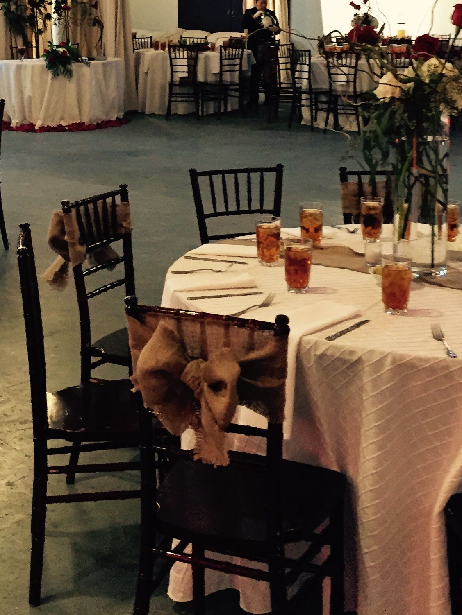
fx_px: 1121
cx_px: 180
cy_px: 94
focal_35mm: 63
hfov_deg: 23.2
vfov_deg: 29.8
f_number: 2.2
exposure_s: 1/17
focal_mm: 4.15
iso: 250
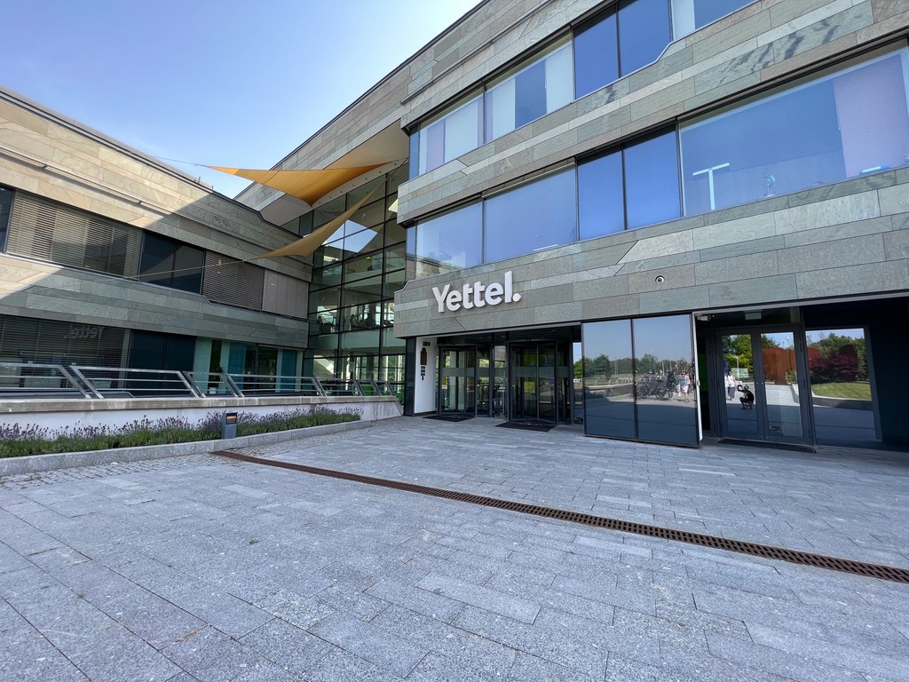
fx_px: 341
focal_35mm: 13
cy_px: 341
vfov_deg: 89.9
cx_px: 454
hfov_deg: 106.2
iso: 32
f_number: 1.8
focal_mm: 1.57
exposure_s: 1/195
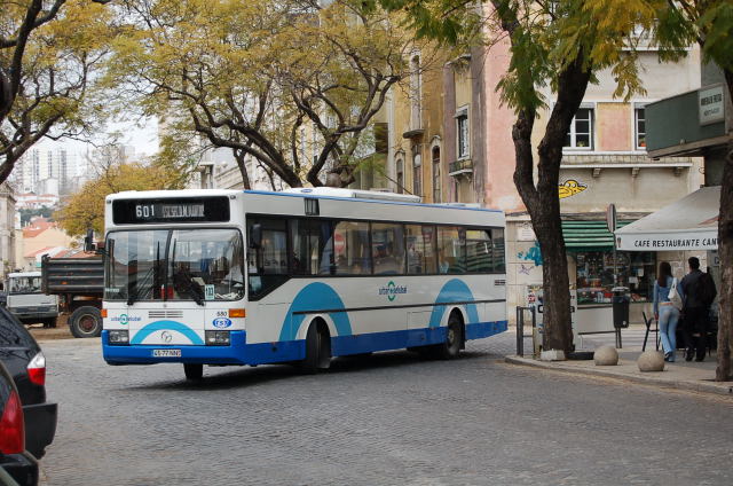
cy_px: 243
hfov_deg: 24.7
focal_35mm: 82
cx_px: 366
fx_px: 1676
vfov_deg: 16.5
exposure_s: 1/500
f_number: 5.6
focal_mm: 55
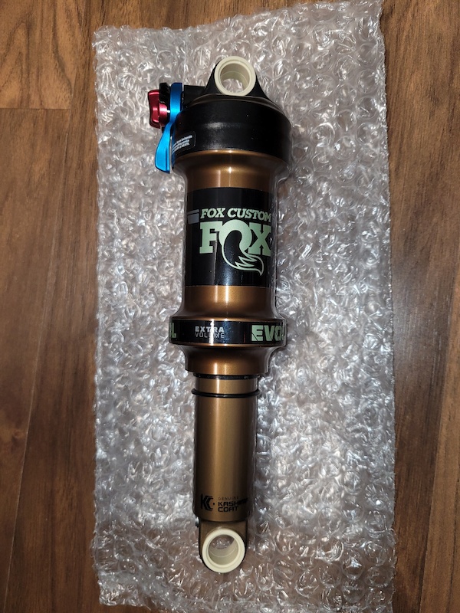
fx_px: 461
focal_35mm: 26
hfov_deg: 53.1
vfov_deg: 67.3
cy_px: 306
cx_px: 230
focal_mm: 5.4
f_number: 1.8
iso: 100
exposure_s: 1/40
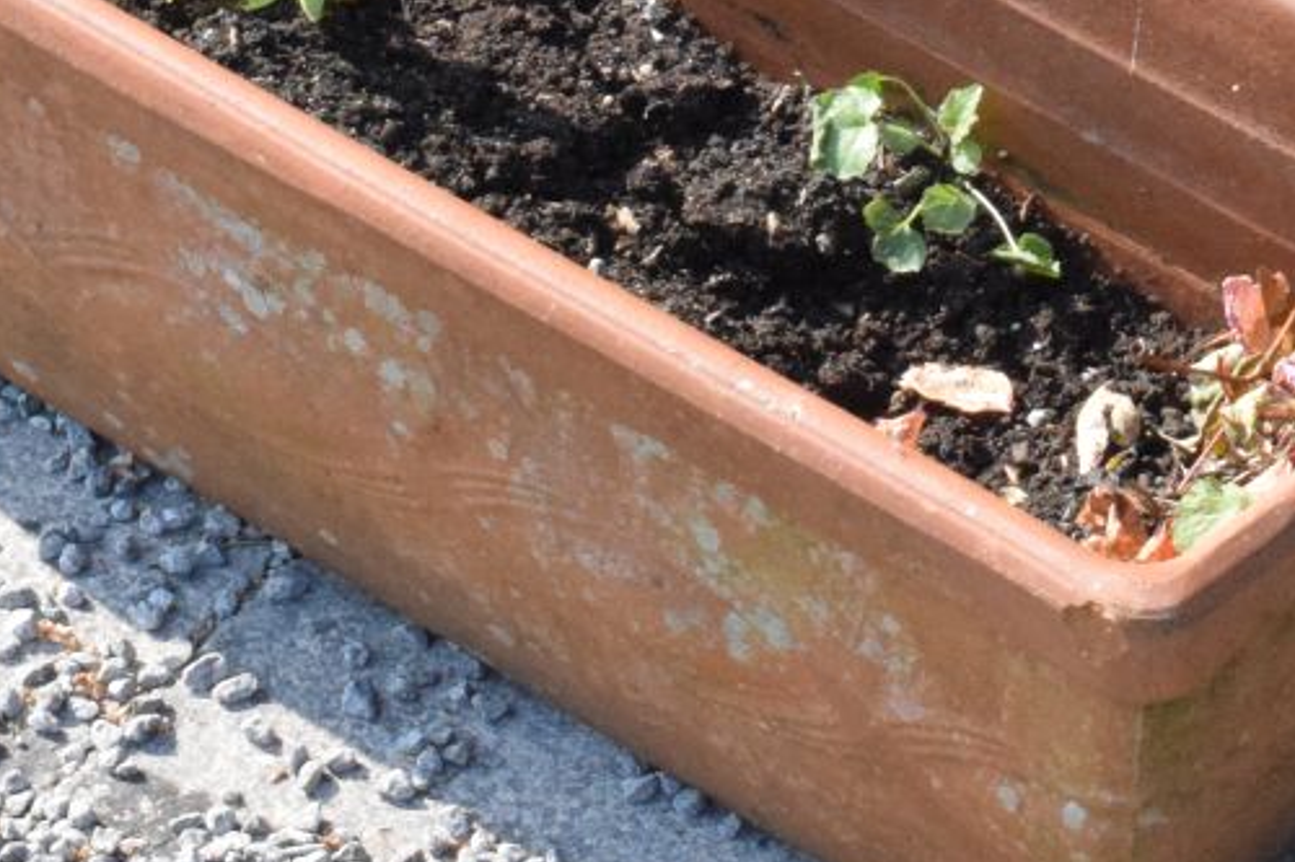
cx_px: 531
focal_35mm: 240
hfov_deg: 8.6
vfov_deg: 5.6
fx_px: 8630
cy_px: -822
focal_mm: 40
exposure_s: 1/800
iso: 3200
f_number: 14
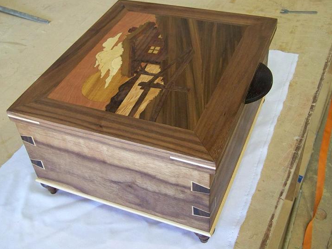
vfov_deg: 33.6
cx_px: 157
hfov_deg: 43.8
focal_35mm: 43
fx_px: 412
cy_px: 121
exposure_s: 1/60
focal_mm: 6.3
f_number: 2.8
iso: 200
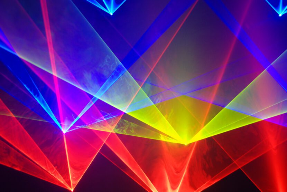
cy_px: 96
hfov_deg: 46.3
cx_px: 144
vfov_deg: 32.0
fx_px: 335
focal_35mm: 42
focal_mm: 28
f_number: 4.5
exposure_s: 1/8
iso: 400
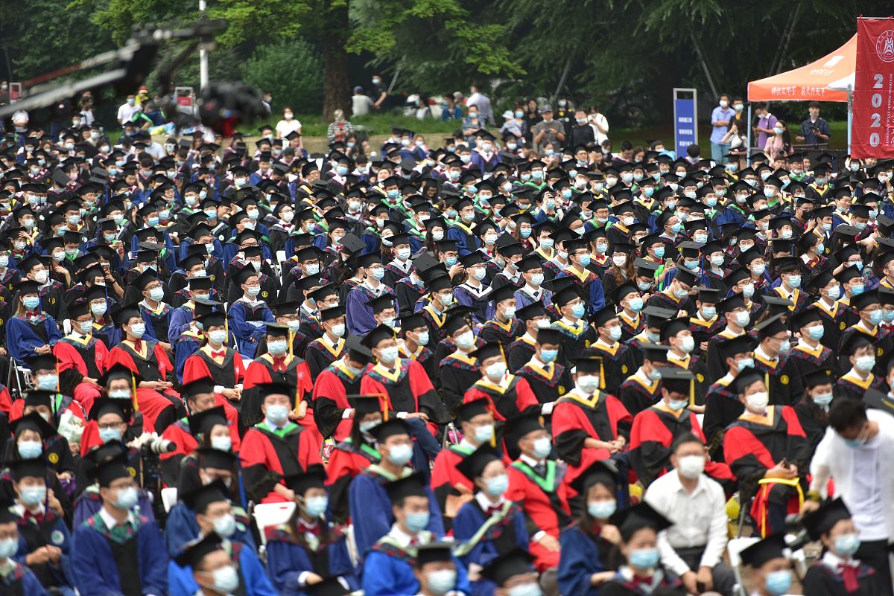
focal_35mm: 200
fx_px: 4968
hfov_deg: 10.3
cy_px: 298
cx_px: 447
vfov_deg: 6.9
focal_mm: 200
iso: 200
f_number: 2.8
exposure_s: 1/320
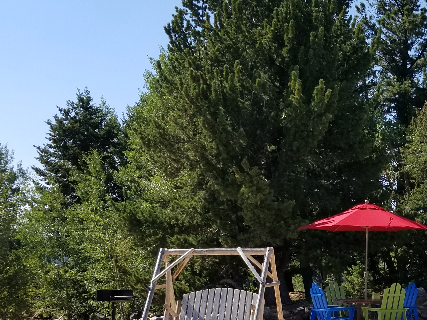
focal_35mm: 47
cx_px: 378
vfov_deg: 29.8
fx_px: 580
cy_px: 279
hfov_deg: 37.9
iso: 50
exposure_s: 1/2347
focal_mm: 4.25
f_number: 1.7
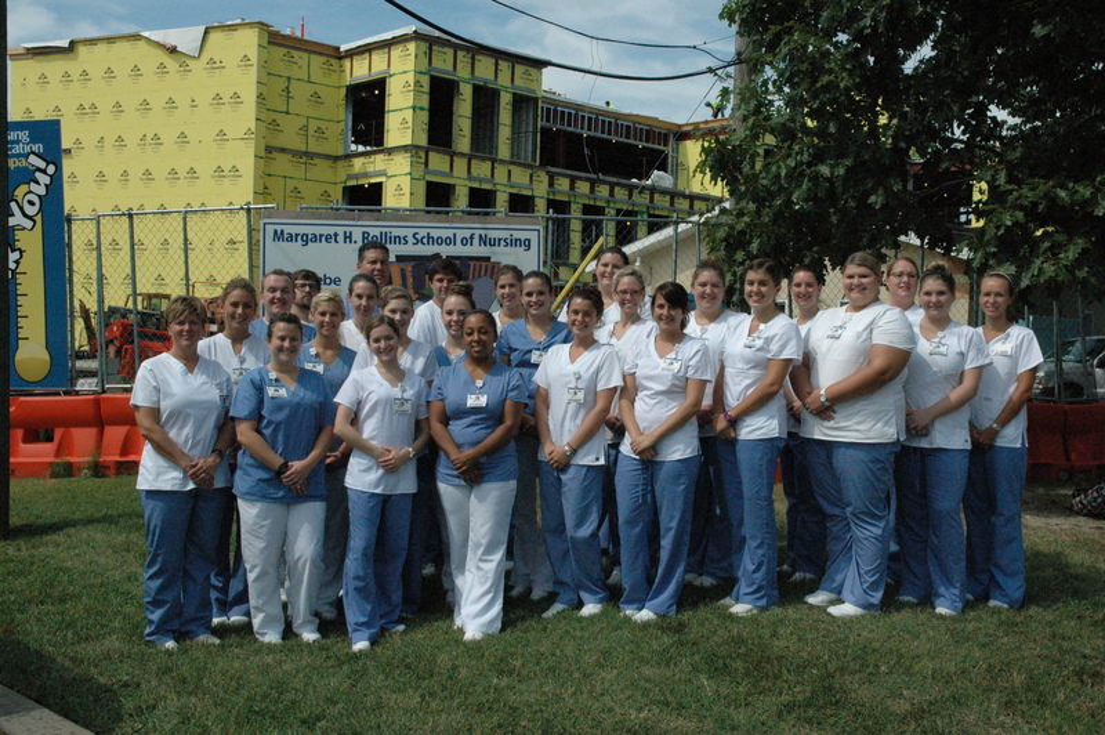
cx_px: 552
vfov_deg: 33.0
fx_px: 1242
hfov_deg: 48.0
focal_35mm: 40
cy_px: 368
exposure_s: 1/1000
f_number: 16
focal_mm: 27
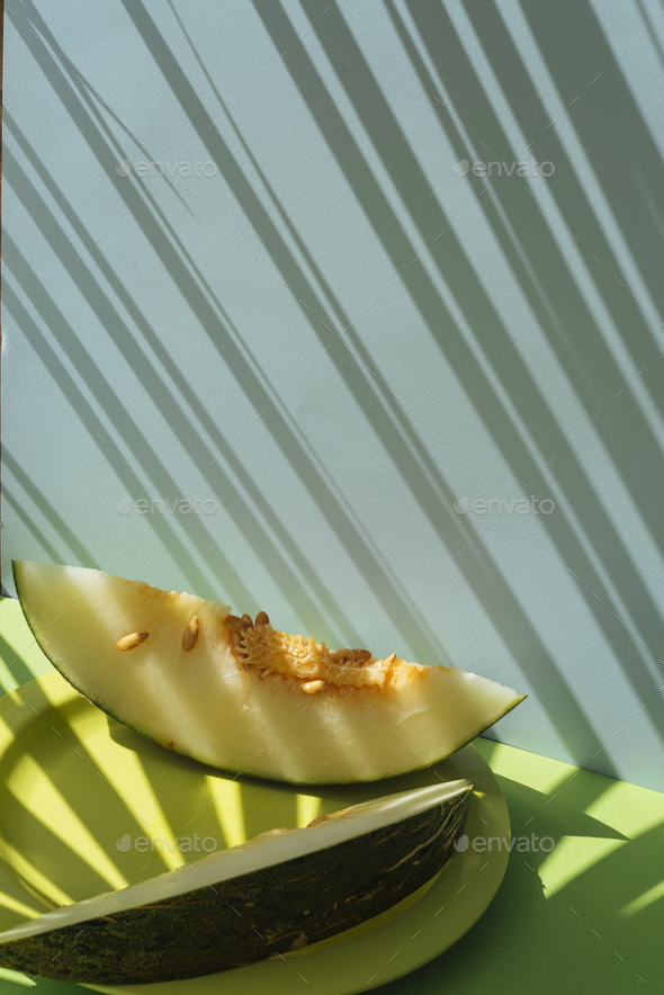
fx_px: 1382
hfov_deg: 27.0
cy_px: 498
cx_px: 332
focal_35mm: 50
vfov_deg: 39.6
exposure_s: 1/250
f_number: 11
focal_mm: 50
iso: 200
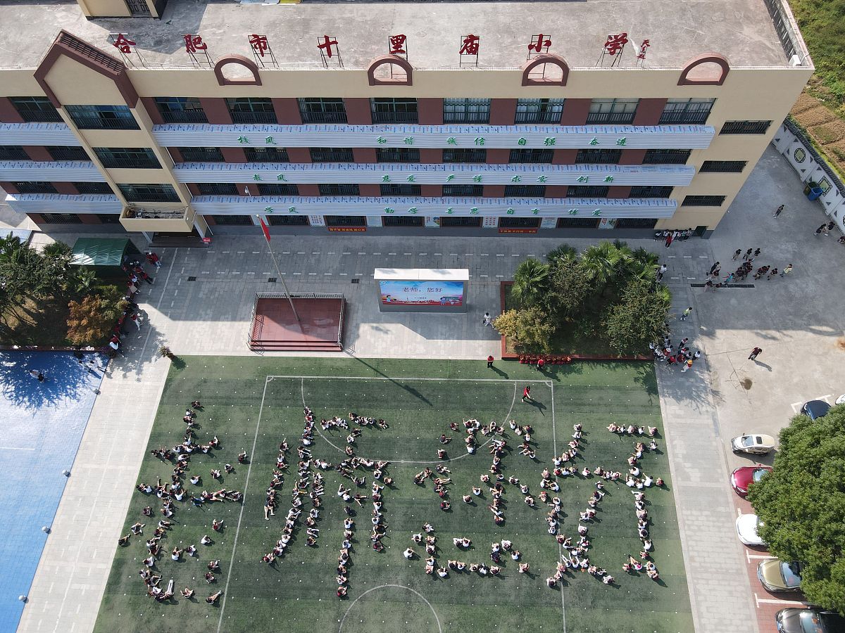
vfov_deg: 56.8
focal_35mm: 24
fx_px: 586
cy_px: 316
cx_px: 422
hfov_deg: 71.6
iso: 100
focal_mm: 4.5
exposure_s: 1/400
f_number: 2.8
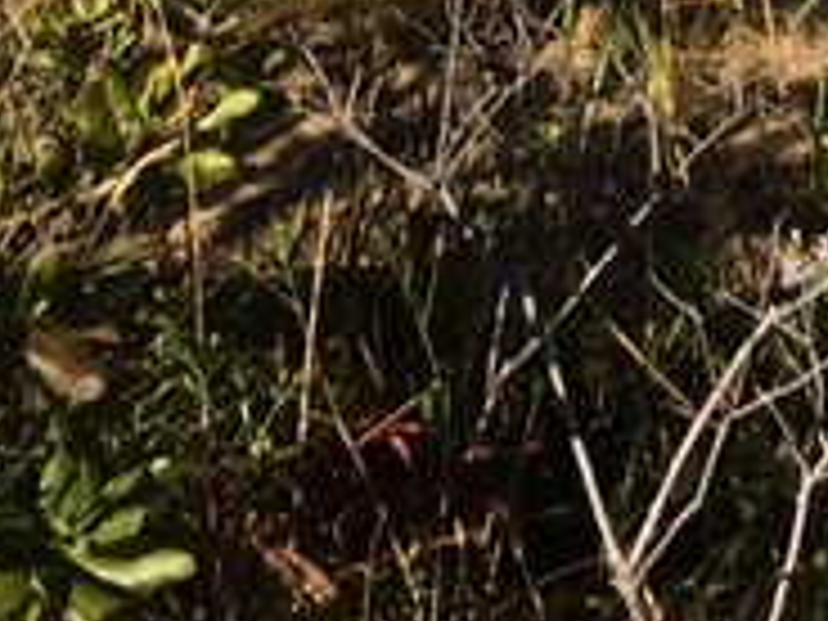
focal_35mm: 158
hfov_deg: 10.8
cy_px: -752
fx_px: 3779
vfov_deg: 8.7
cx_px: 1930
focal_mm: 4.15
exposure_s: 1/1520
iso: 32
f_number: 2.2
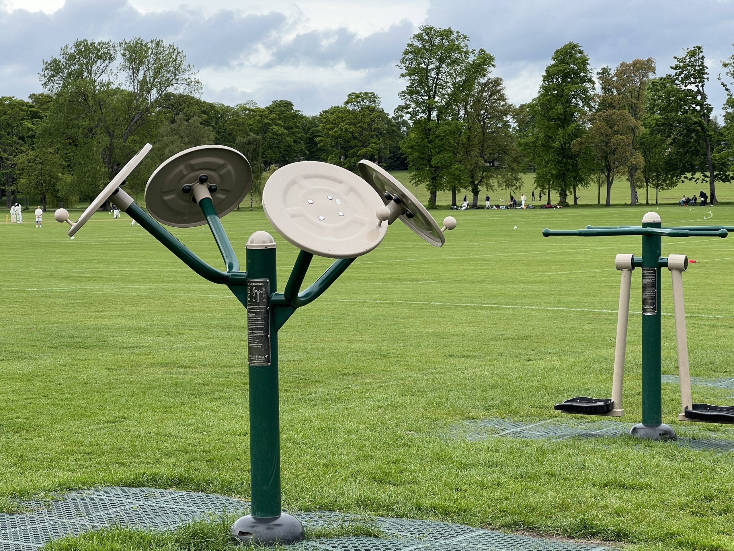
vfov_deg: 19.1
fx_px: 1633
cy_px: 276
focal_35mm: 77
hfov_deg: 25.3
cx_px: 367
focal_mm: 9
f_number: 2.8
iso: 32
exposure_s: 1/428
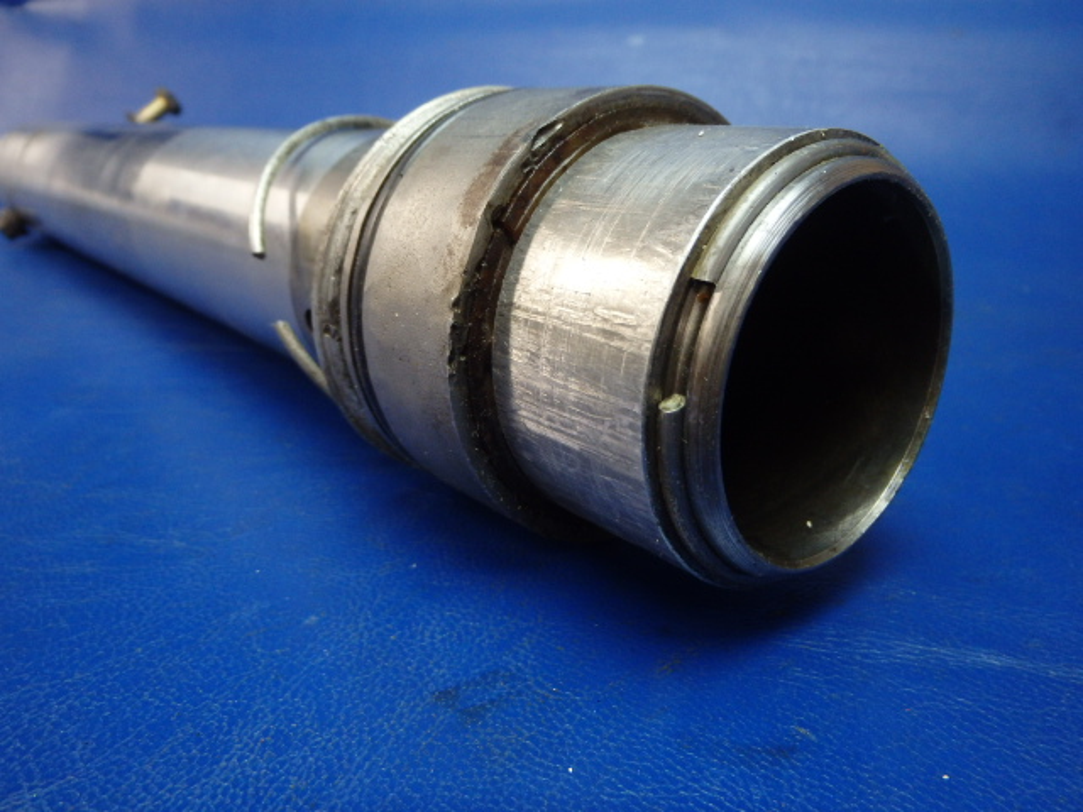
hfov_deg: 63.4
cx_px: 542
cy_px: 406
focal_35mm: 28
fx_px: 876
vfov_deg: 49.7
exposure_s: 1/30
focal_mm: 5
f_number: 3.9
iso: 320
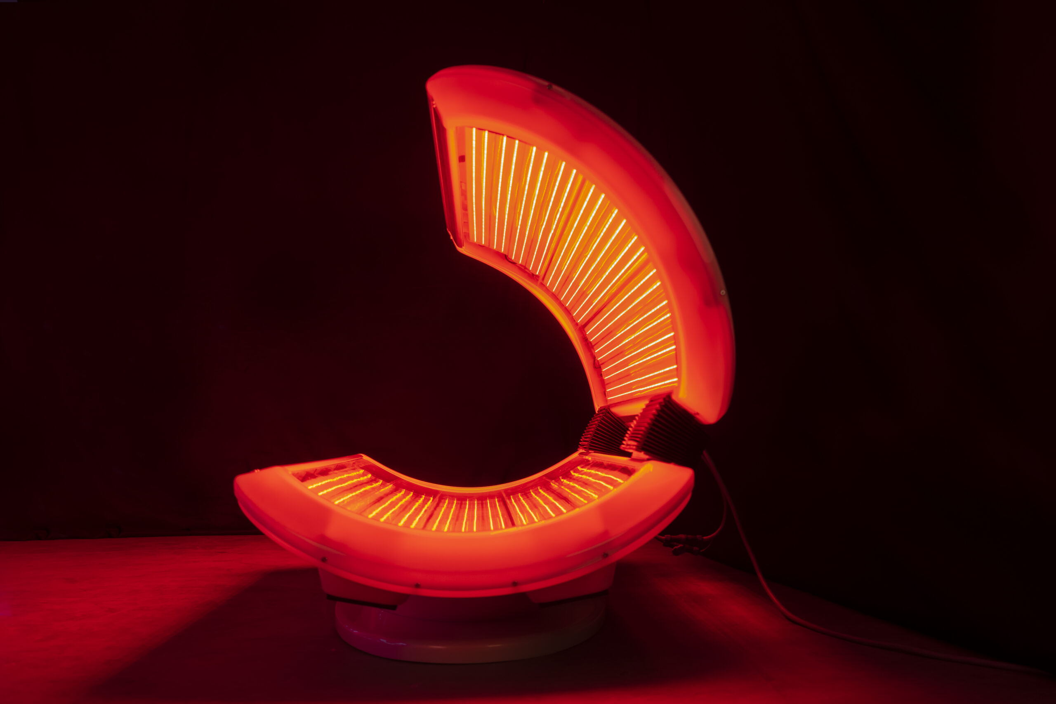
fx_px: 1027
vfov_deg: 37.9
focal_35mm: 35
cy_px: 352
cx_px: 528
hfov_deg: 54.4
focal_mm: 35
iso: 400
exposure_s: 1/200
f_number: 3.2
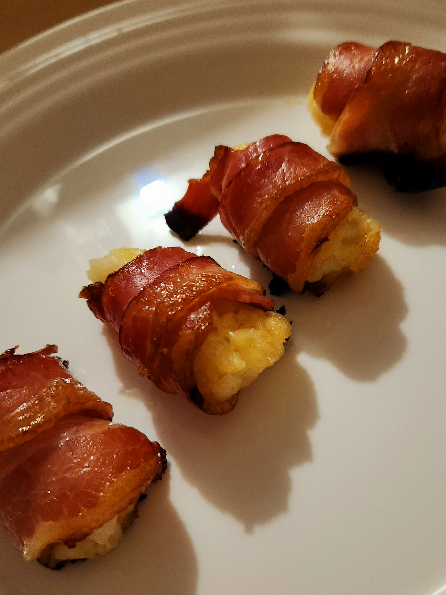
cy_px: 298
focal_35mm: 23
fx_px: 395
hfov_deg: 58.9
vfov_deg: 73.9
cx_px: 223
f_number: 1.8
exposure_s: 1/25
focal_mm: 5.4
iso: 640
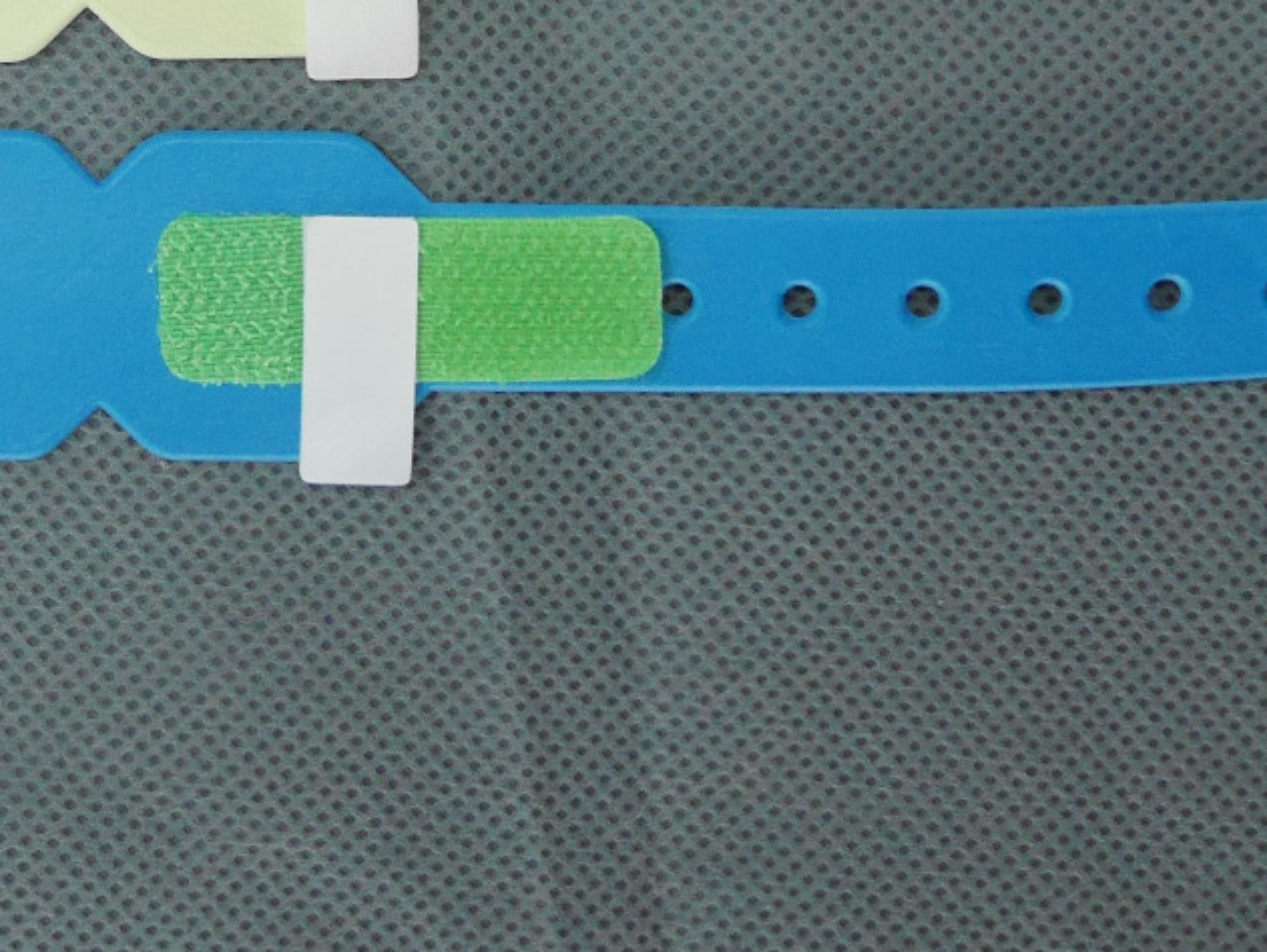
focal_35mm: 114
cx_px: 342
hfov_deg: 17.2
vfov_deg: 12.7
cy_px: -214
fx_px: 4175
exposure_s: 1/60
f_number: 2.8
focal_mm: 18
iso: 1600
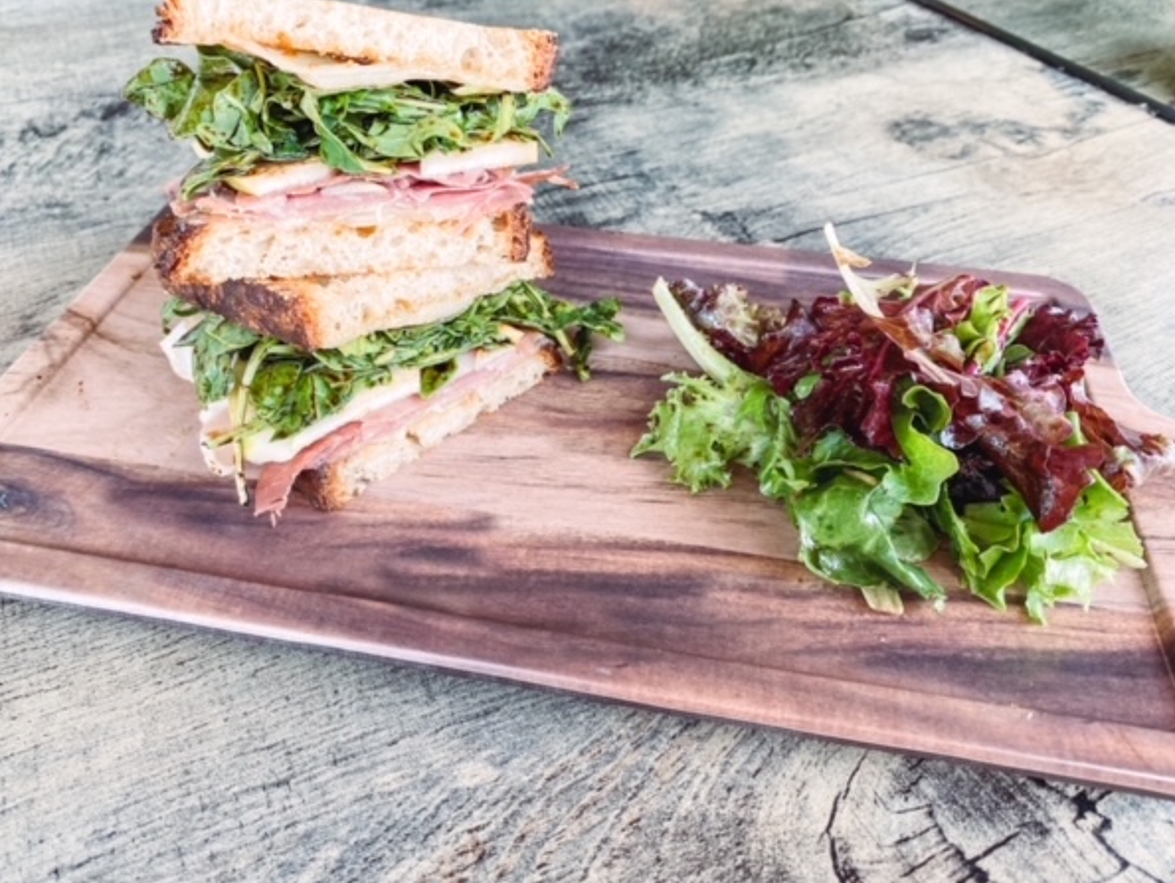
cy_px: 412
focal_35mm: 28
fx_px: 951
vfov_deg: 49.7
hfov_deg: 63.4
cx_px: 558
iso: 50
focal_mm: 4.25
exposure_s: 1/120
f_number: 1.8
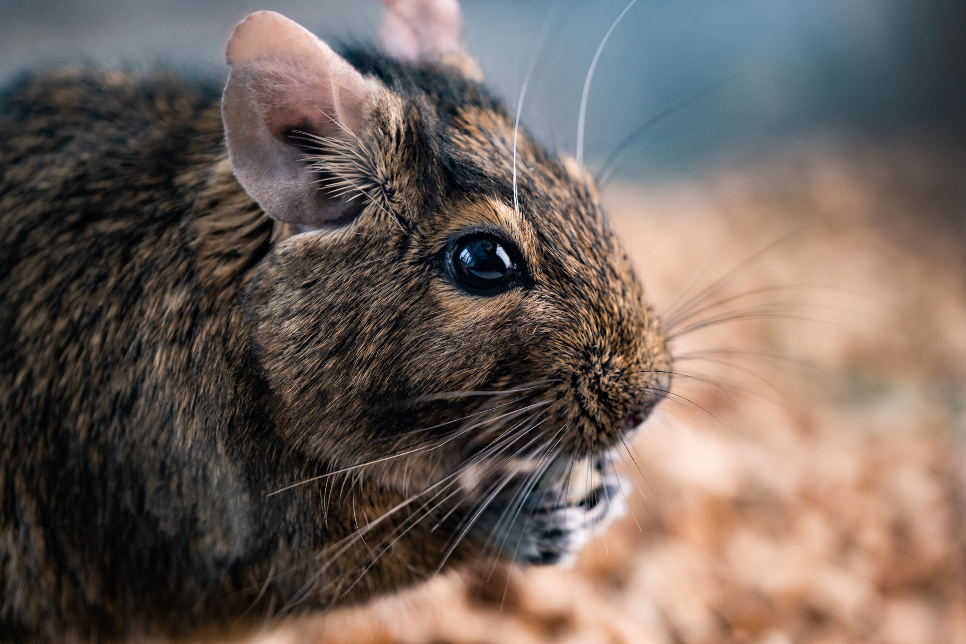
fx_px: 3220
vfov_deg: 11.4
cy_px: 322
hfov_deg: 17.1
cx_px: 483
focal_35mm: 120
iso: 320
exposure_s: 1/125
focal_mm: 80
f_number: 3.6
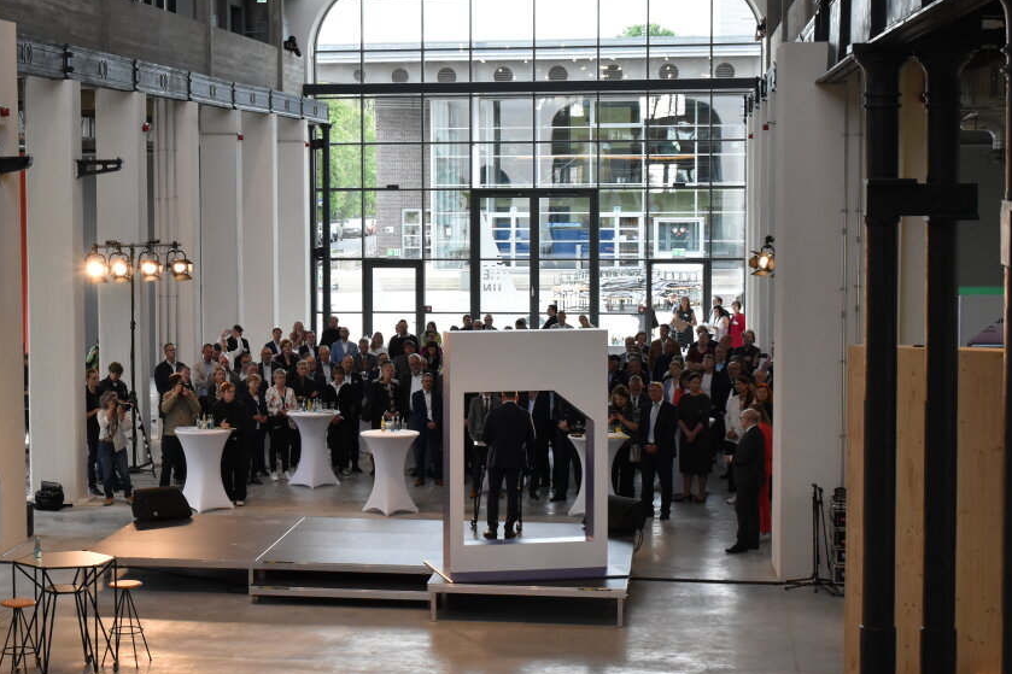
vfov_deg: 17.9
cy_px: 314
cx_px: 267
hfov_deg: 26.4
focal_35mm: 76
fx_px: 2136
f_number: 9
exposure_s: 1/320
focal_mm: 34
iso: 1600
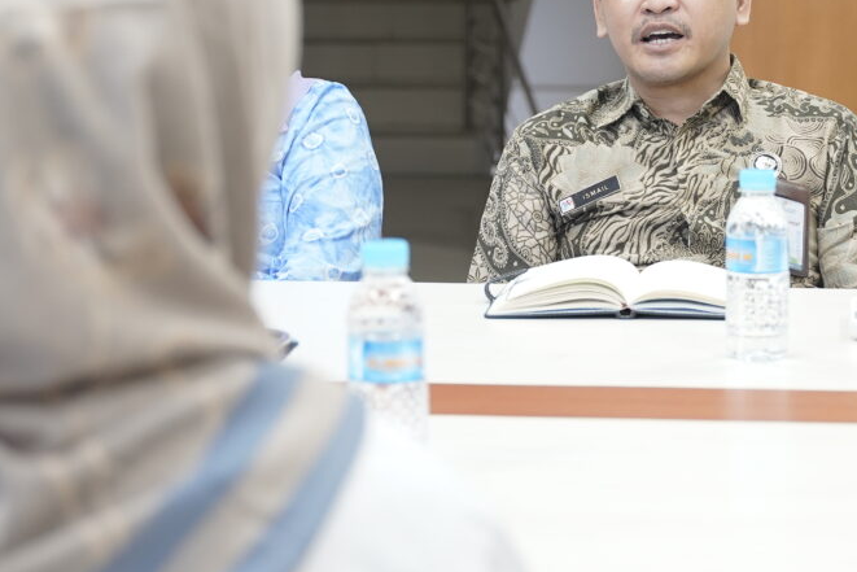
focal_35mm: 96
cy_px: 229
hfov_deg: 21.1
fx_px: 2286
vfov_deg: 14.2
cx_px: 640
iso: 1250
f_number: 2.8
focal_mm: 41.8
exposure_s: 1/100
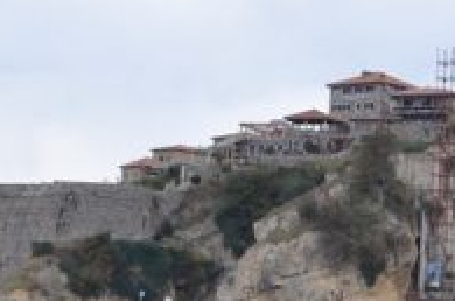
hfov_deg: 17.2
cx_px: 387
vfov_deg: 11.5
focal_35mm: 118
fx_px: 1488
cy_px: 98
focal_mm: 20
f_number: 9
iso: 100
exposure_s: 1/50
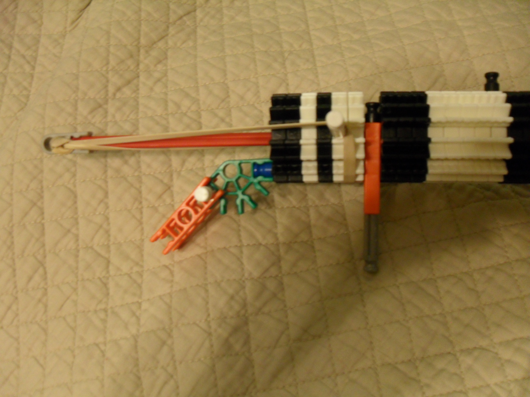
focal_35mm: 35
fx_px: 536
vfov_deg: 40.7
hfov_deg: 52.6
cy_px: 198
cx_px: 265
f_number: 2.8
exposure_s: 1/15
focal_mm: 6.2
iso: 240
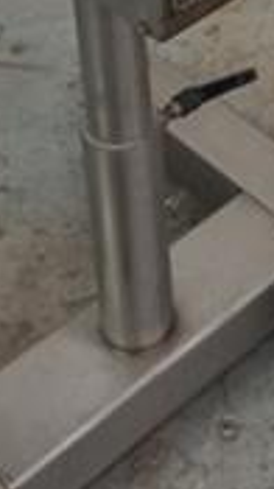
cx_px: 363
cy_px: -169
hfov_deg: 11.3
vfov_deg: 18.9
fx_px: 1348
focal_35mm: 104
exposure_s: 1/24
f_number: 2
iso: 320
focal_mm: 4.6
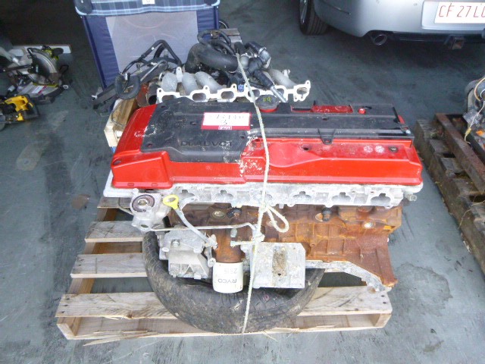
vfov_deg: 54.9
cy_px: 182
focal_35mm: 25
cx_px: 242
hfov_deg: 69.4
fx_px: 350
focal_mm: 4.5
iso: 320
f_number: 3.9
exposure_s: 1/60
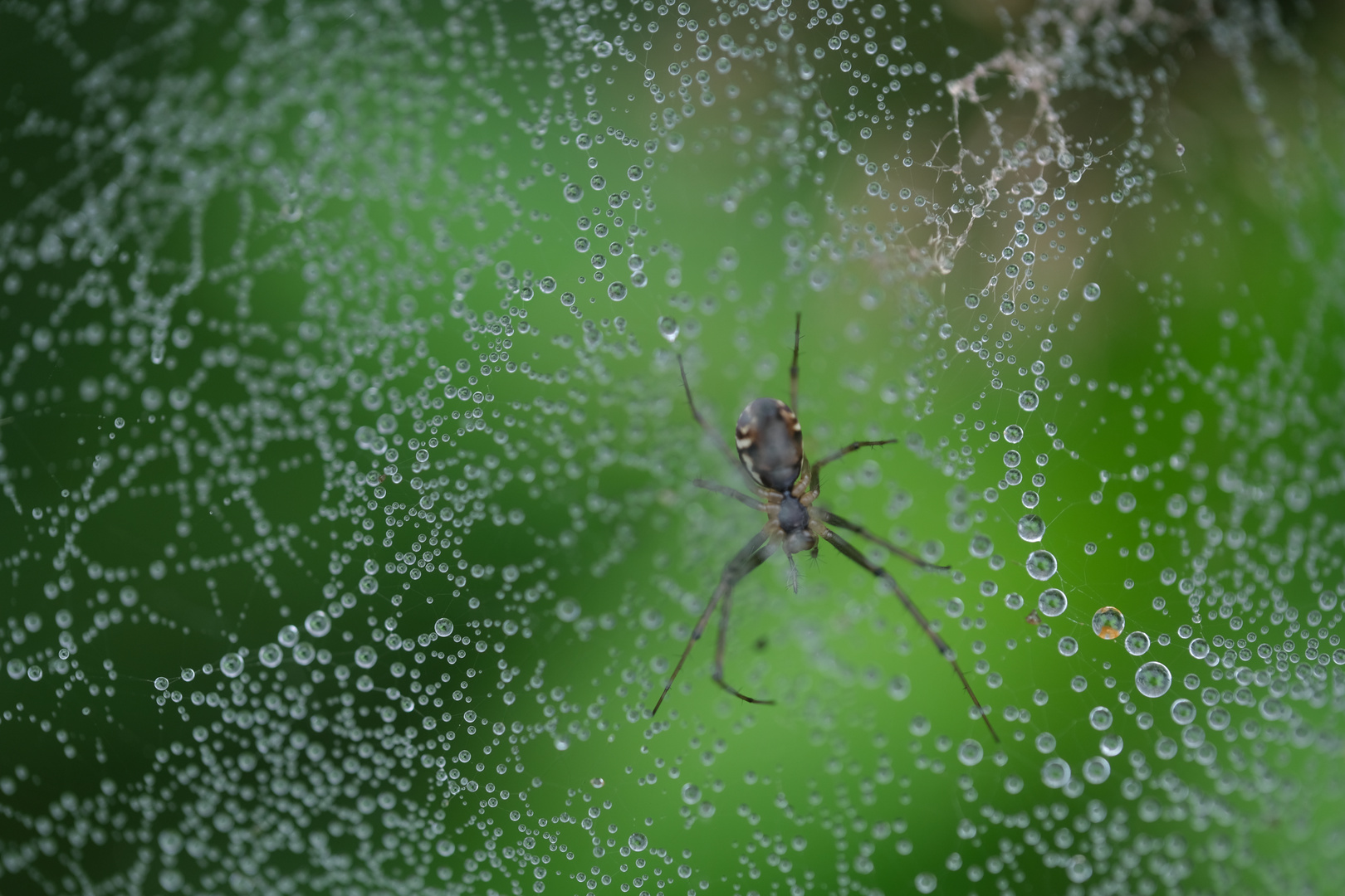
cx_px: 672
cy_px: 448
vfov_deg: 11.4
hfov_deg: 17.1
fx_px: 4483
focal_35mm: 120
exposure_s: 1/220
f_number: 3.6
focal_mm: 80
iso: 160
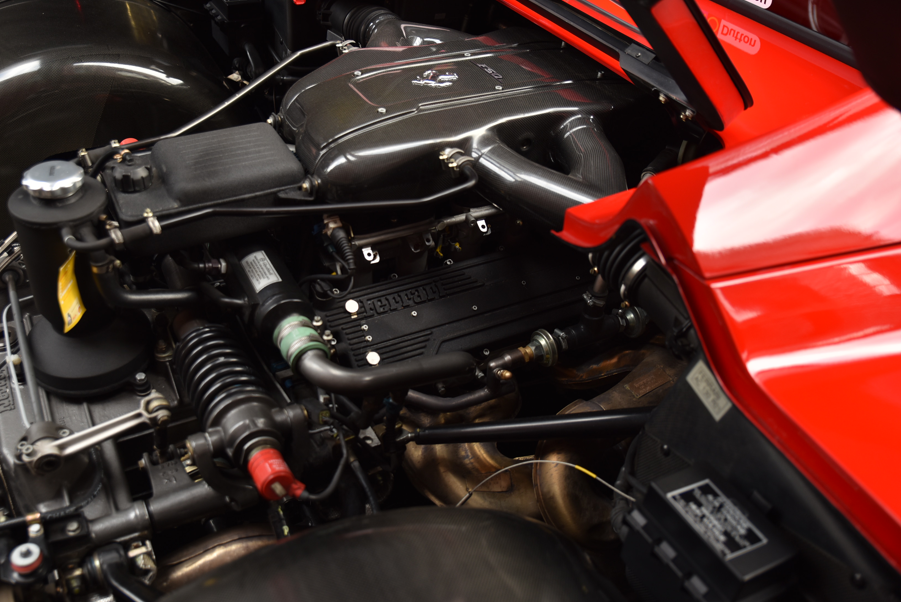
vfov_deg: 36.9
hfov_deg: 53.0
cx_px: 402
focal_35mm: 36
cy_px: 293
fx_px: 901
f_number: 3.2
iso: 125
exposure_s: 1/60
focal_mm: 32
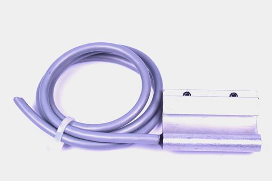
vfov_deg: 15.4
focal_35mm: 89
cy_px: 93
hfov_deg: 23.0
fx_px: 669
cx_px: 140
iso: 200
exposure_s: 1/200
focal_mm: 55
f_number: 10
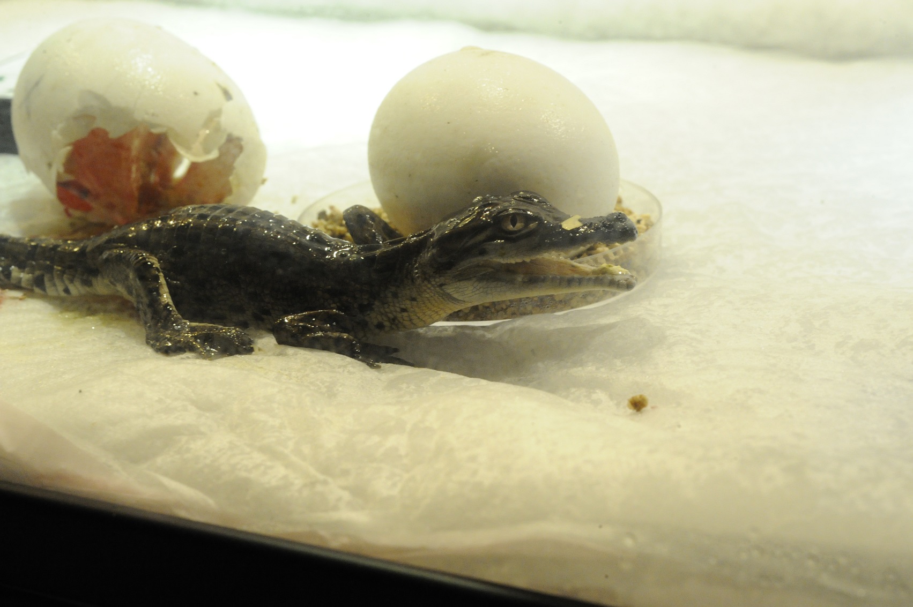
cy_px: 304
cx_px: 456
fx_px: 1521
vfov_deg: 22.6
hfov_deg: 33.4
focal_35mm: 60
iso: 10000
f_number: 18
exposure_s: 1/25
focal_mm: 60
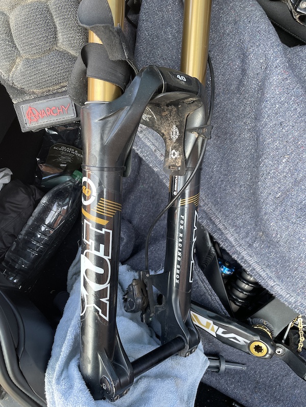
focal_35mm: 26
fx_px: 306
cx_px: 153
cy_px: 204
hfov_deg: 53.1
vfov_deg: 67.3
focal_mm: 4.2
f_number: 1.6
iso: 80
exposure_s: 1/121
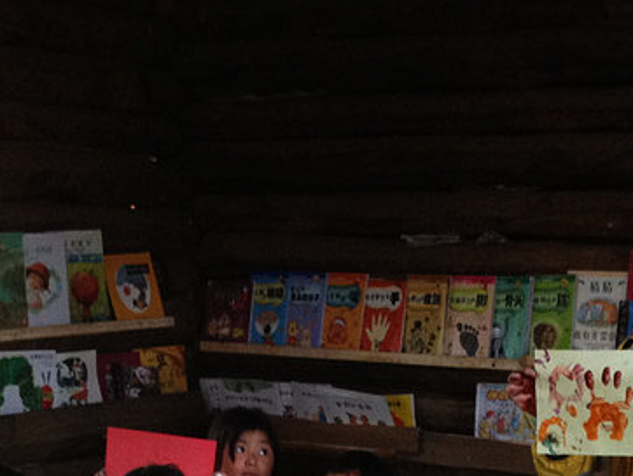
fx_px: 1812
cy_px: 621
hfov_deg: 19.8
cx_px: 406
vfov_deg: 14.3
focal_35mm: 99
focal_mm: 4.28
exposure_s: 1/20
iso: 200
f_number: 2.4
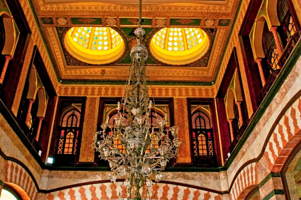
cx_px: 150
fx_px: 301
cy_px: 100
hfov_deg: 53.2
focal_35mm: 36
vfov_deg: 36.8
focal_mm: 24
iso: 200
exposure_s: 1/13
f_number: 5
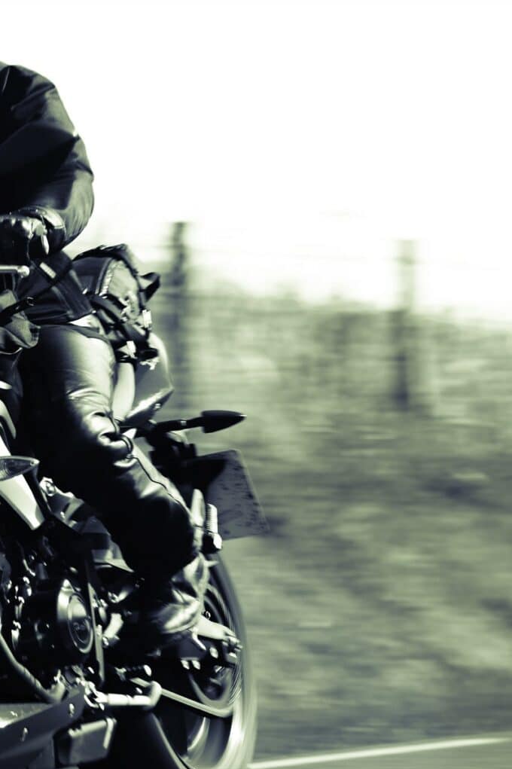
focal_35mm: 301
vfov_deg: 6.8
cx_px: -36
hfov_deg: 4.6
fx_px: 6425
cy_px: 385
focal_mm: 200
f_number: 11
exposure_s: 1/160
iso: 160
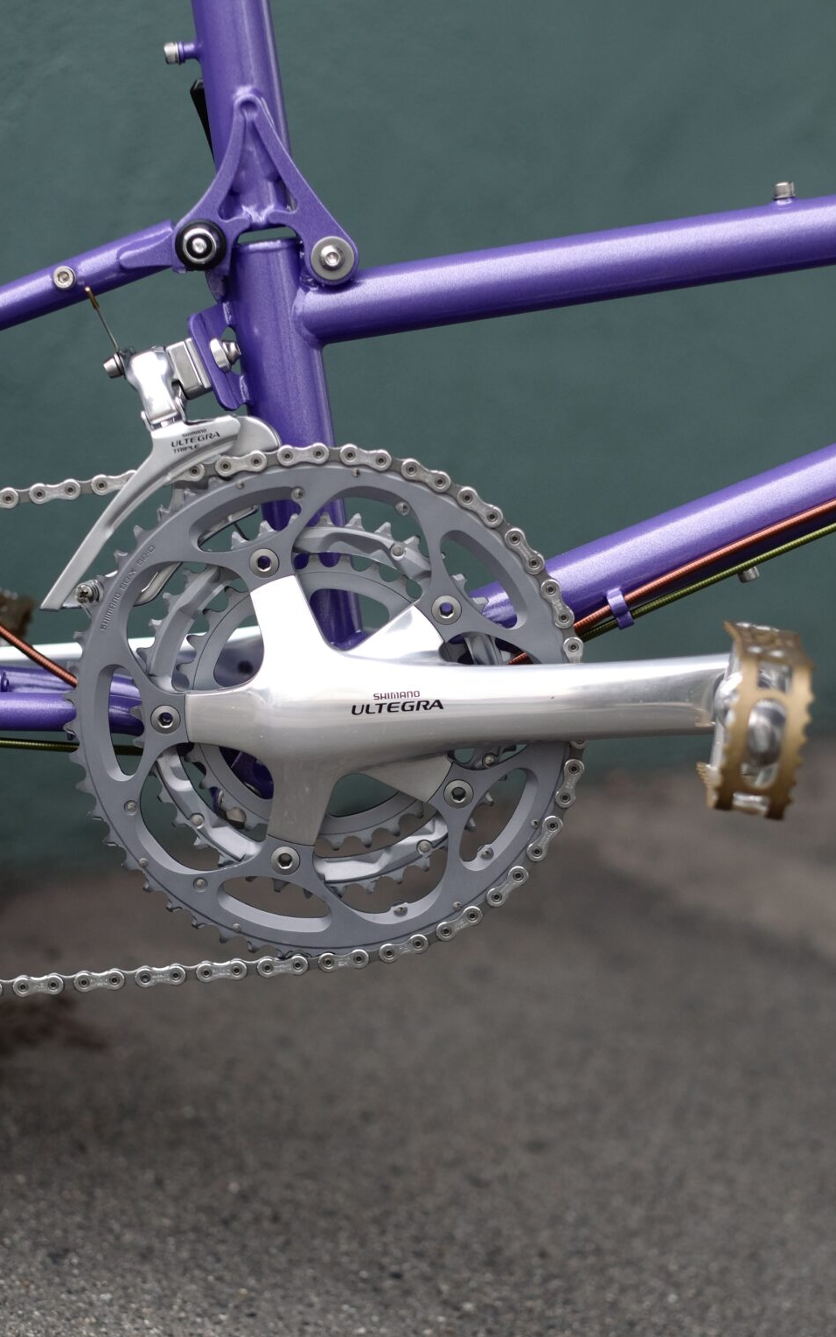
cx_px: 408
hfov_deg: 15.2
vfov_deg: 24.1
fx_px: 3134
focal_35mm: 86
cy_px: 671
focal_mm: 56
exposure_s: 1/400
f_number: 2
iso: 500
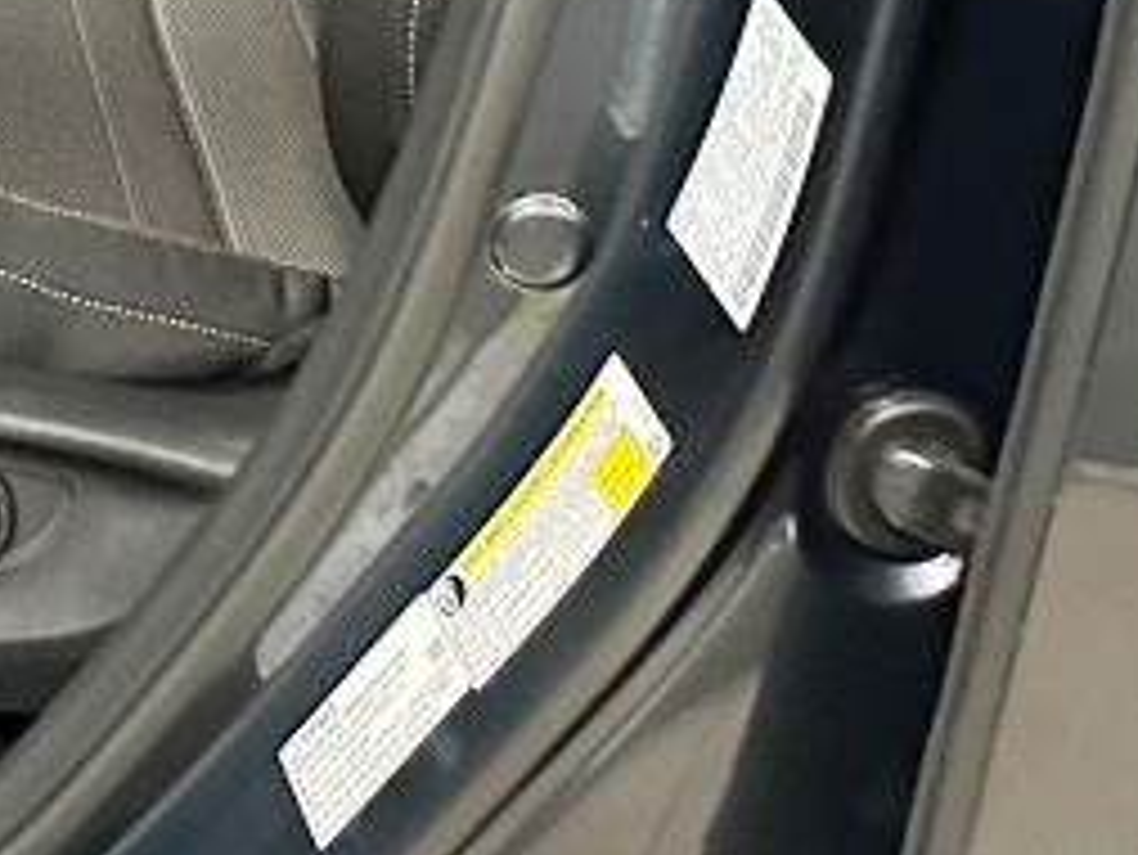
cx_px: -522
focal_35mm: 97
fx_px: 3190
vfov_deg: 13.9
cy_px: -572
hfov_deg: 18.2
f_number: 1.78
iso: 1000
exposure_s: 1/40
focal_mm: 6.86
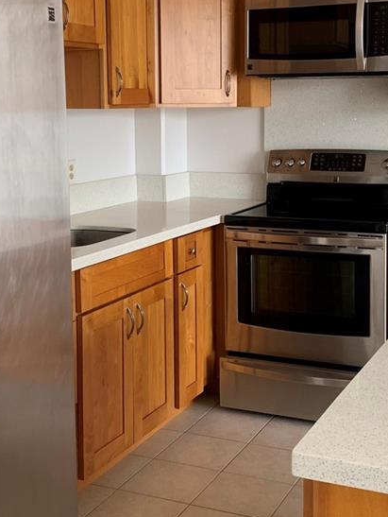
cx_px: 200
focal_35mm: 57
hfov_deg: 25.7
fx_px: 851
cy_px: 210
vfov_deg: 33.7
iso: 64
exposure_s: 1/121
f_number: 1.8
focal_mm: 4.25
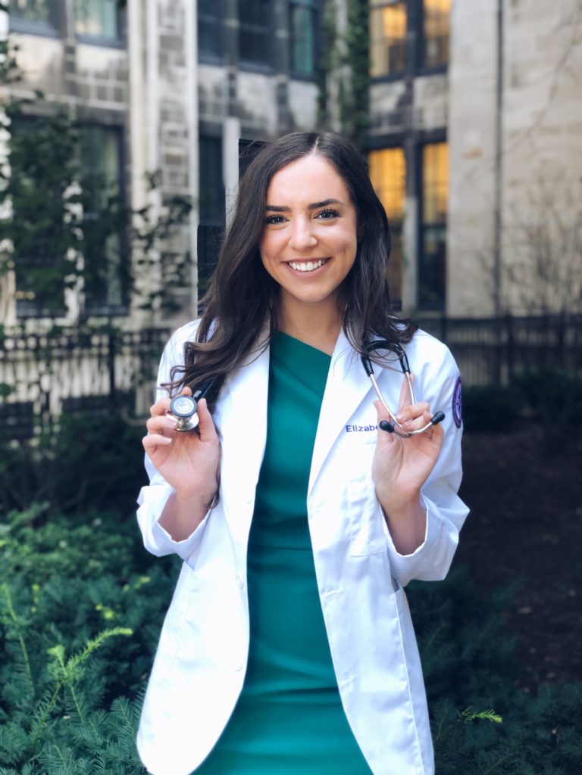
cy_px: 388
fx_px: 1166
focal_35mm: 52
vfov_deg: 36.8
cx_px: 291
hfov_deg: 28.0
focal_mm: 6
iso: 50
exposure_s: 1/60
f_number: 2.4
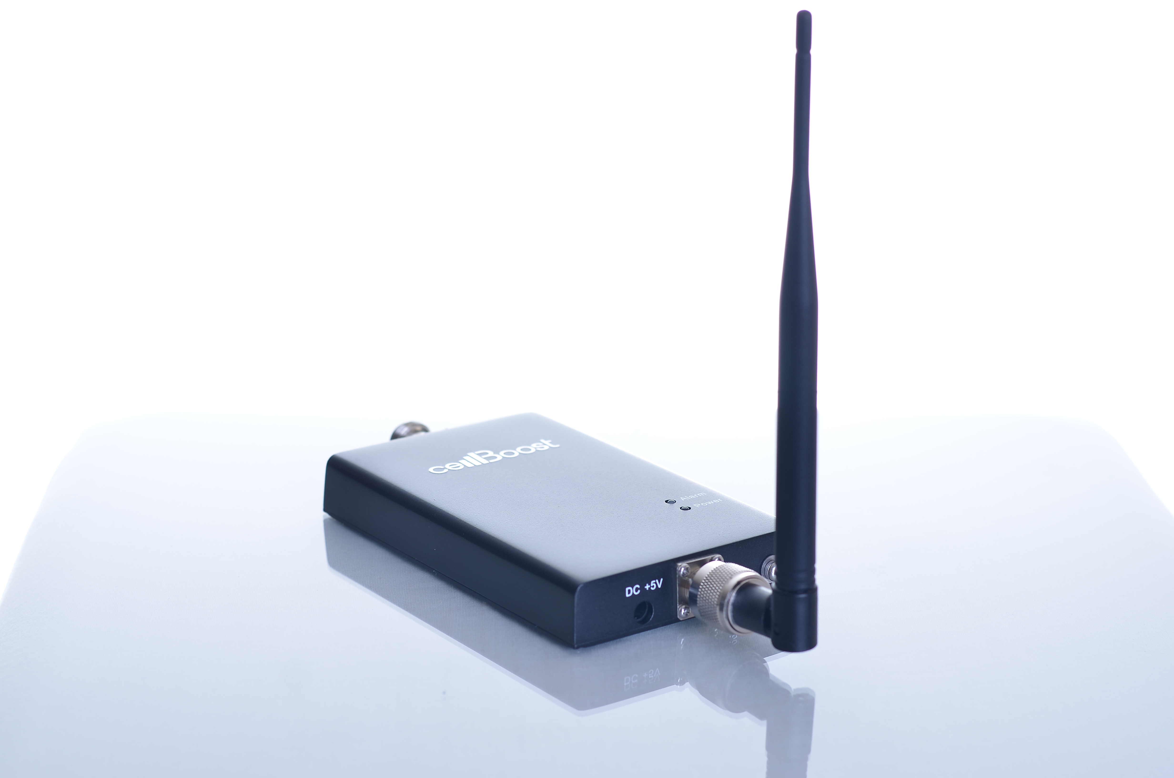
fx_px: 2441
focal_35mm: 75
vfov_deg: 18.1
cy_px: 389
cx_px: 587
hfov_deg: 27.0
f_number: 4.5
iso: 100
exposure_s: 1/80
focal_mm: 50
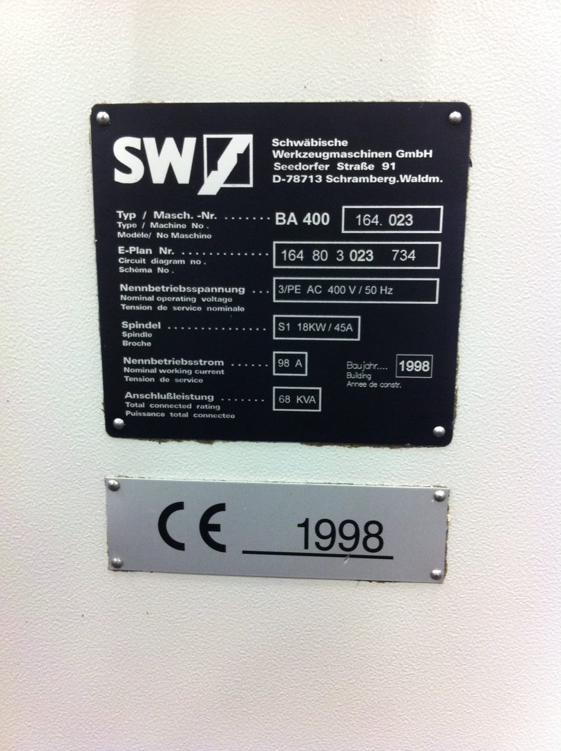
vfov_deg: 52.7
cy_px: 376
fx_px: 758
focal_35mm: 35
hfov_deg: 40.6
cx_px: 280
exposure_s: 1/15
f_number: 2.8
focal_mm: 3.85
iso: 160
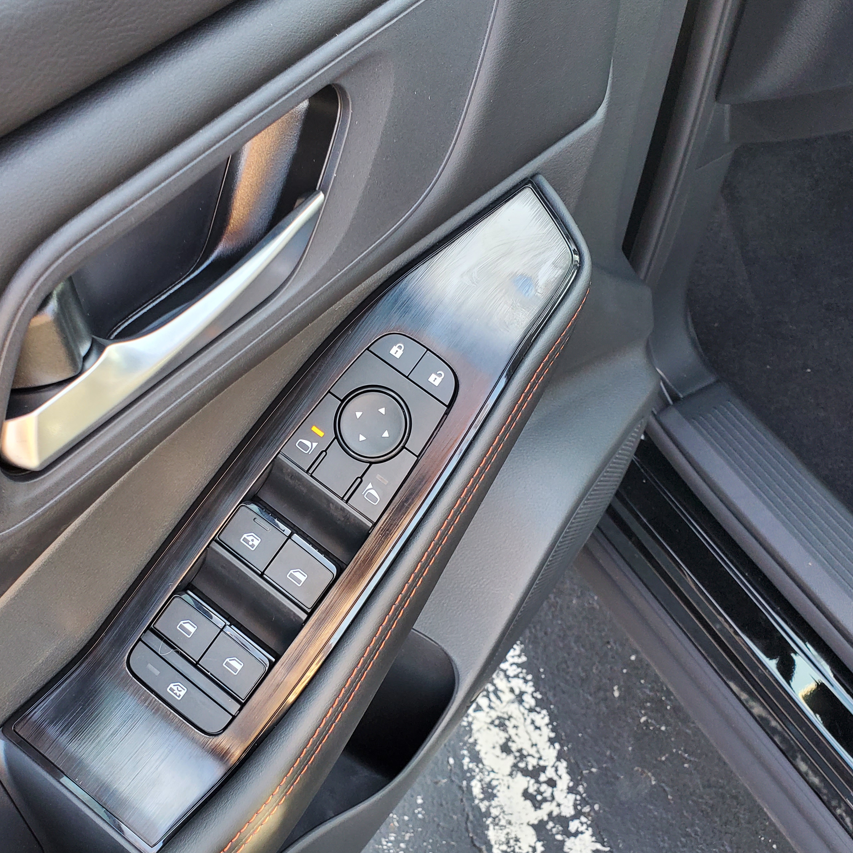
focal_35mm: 36
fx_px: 1004
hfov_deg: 45.4
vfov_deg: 46.0
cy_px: 419
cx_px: 292
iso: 160
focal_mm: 4.3
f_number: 2.4
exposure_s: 1/120
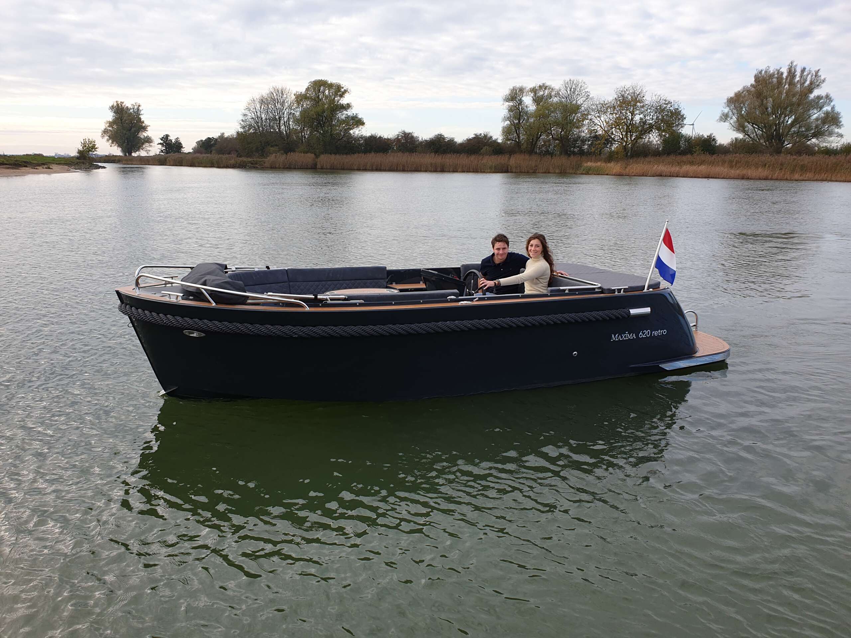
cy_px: 319
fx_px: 639
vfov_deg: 53.1
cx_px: 426
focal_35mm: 26
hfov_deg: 67.3
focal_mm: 4.3
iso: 50
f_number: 2.4
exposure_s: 1/482
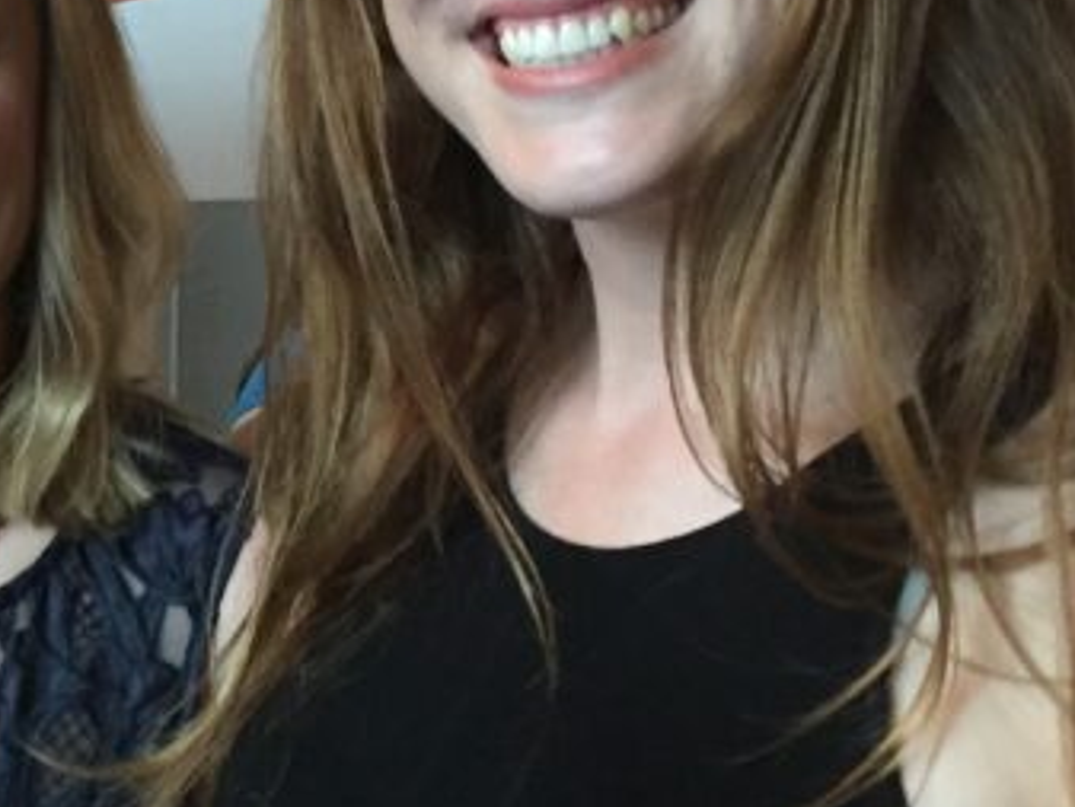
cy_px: 255
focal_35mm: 88
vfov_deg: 16.7
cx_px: -195
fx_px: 2734
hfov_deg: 20.8
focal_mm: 4.15
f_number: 2.2
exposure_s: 1/33
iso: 320
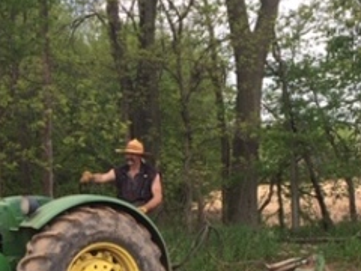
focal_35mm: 83
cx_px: 226
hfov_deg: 23.5
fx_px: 866
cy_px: 211
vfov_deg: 17.6
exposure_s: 1/582
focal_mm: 4.15
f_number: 2.2
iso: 25
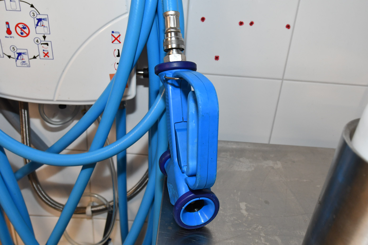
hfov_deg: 57.2
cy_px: 122
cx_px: 184
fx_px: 337
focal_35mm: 33
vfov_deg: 40.0
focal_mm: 22
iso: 1000
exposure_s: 1/60
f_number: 5.6
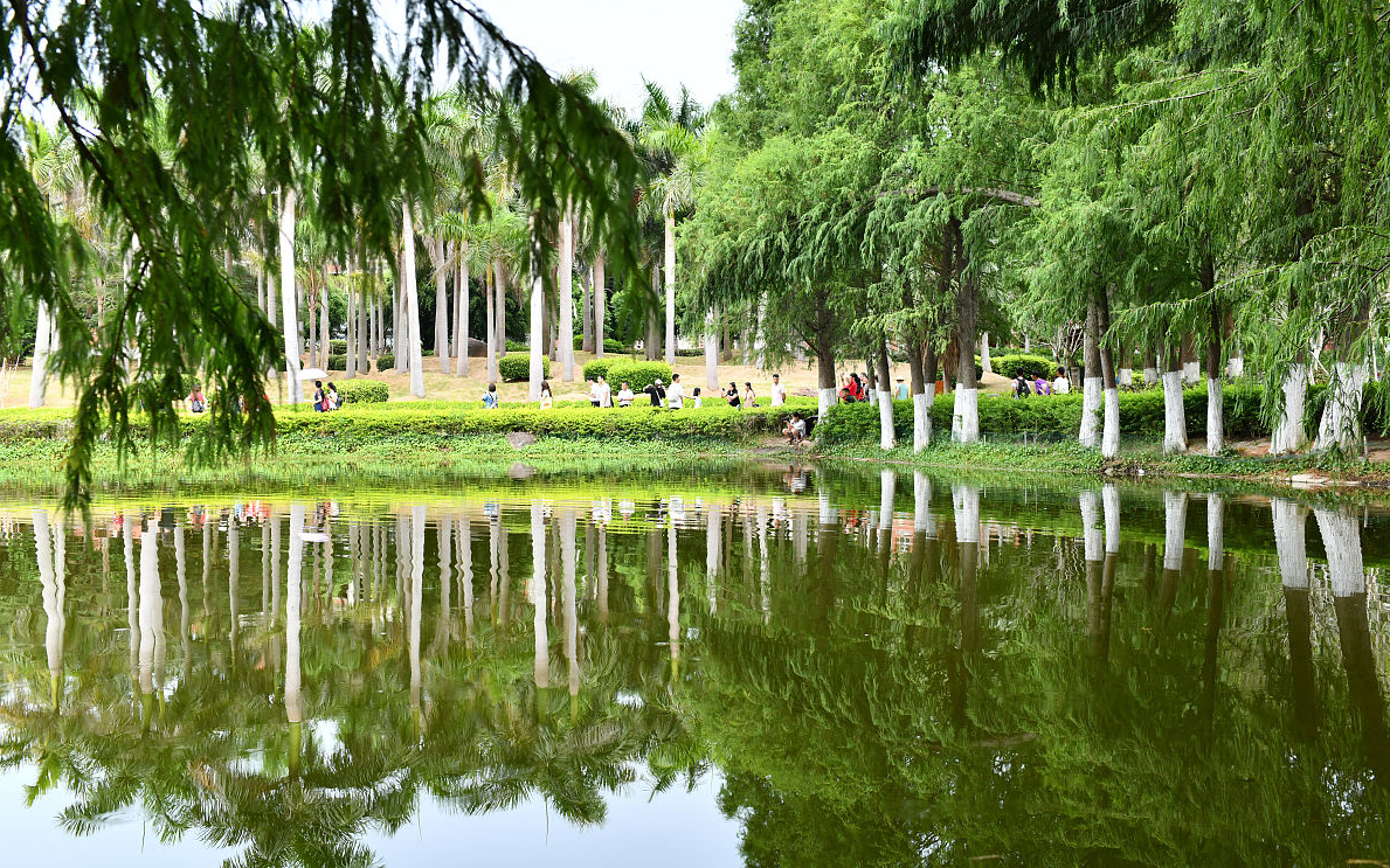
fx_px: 1364
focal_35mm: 36
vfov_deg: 35.3
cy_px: 438
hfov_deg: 54.0
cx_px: 697
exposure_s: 1/160
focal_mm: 35
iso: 320
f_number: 4.5
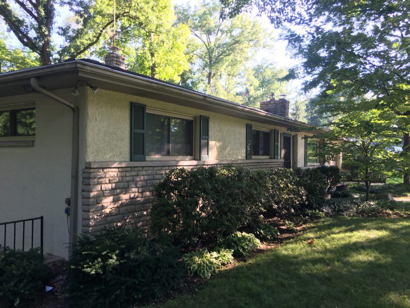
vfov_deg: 48.2
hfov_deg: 61.7
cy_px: 154
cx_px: 205
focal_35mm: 29
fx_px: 343
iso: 40
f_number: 2.2
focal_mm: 4.15
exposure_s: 1/120
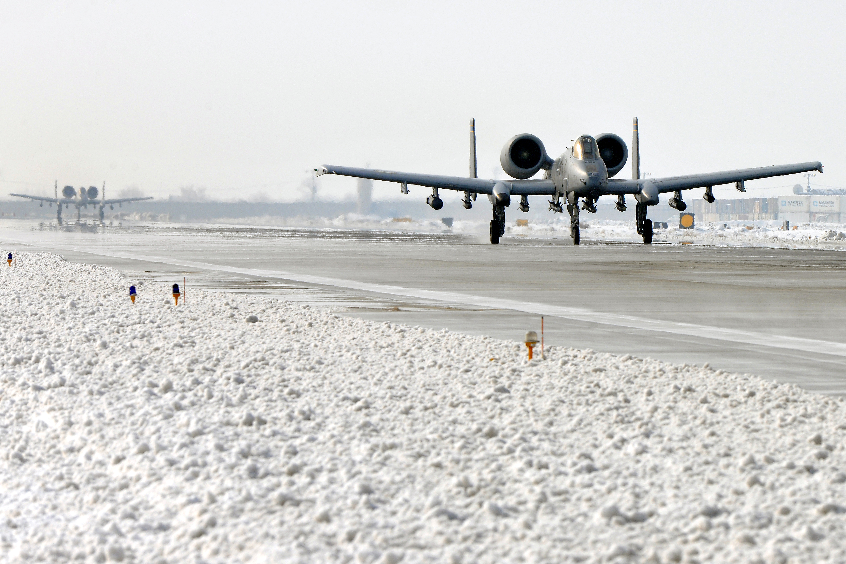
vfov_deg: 4.9
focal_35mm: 280
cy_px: 282
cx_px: 423
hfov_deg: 7.4
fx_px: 6579
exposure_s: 1/800
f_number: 11
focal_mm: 280
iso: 400
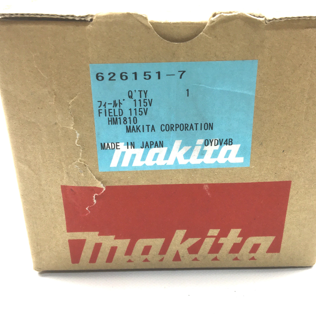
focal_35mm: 36
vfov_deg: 46.0
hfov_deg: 46.0
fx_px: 372
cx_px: 165
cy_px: 156
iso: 32
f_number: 2.2
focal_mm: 4.15
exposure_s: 1/60
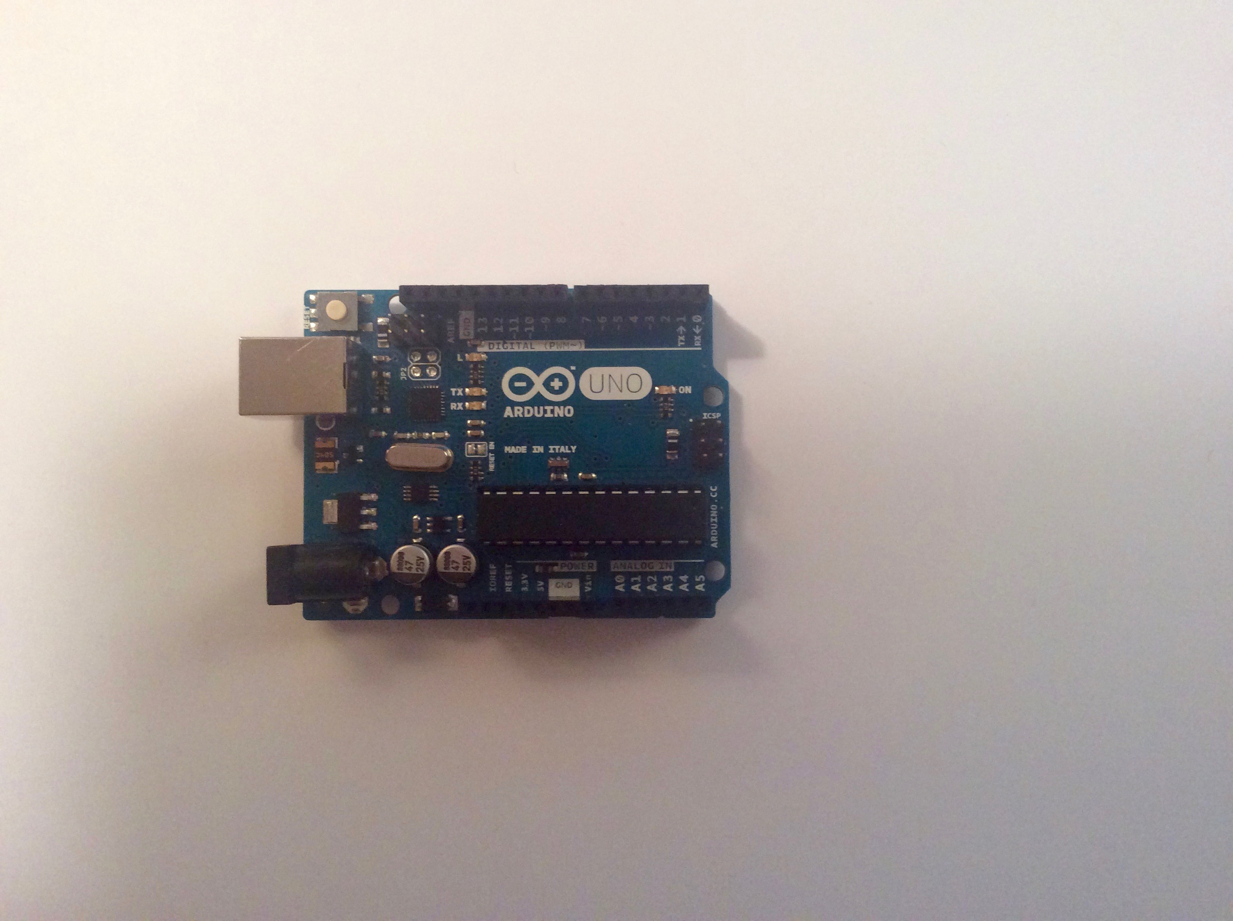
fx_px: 1138
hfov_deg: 56.9
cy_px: 460
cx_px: 616
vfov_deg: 44.1
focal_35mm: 32
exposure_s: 1/24
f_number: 2.4
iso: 125
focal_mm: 3.3
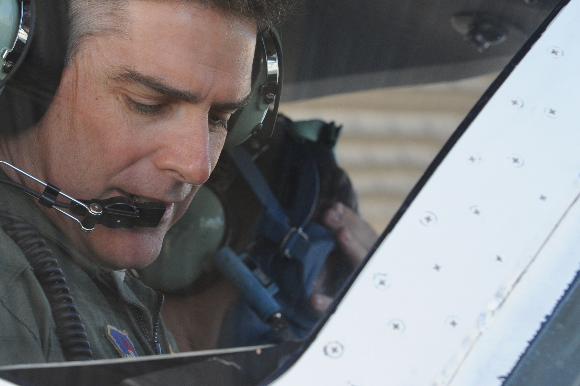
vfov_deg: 6.8
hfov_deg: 10.2
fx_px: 3236
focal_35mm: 201
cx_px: 156
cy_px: 125
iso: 1250
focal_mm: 120
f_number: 9
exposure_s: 1/320
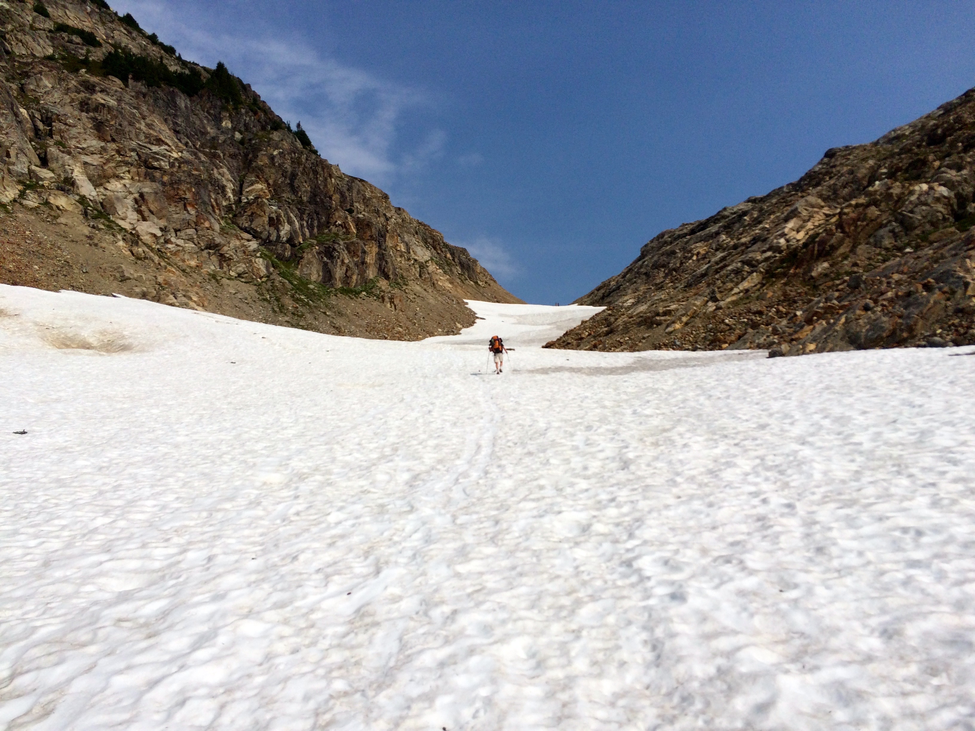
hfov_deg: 61.7
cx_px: 488
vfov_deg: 48.2
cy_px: 366
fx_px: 817
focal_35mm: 29
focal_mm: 4.15
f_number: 2.2
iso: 40
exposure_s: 1/8264
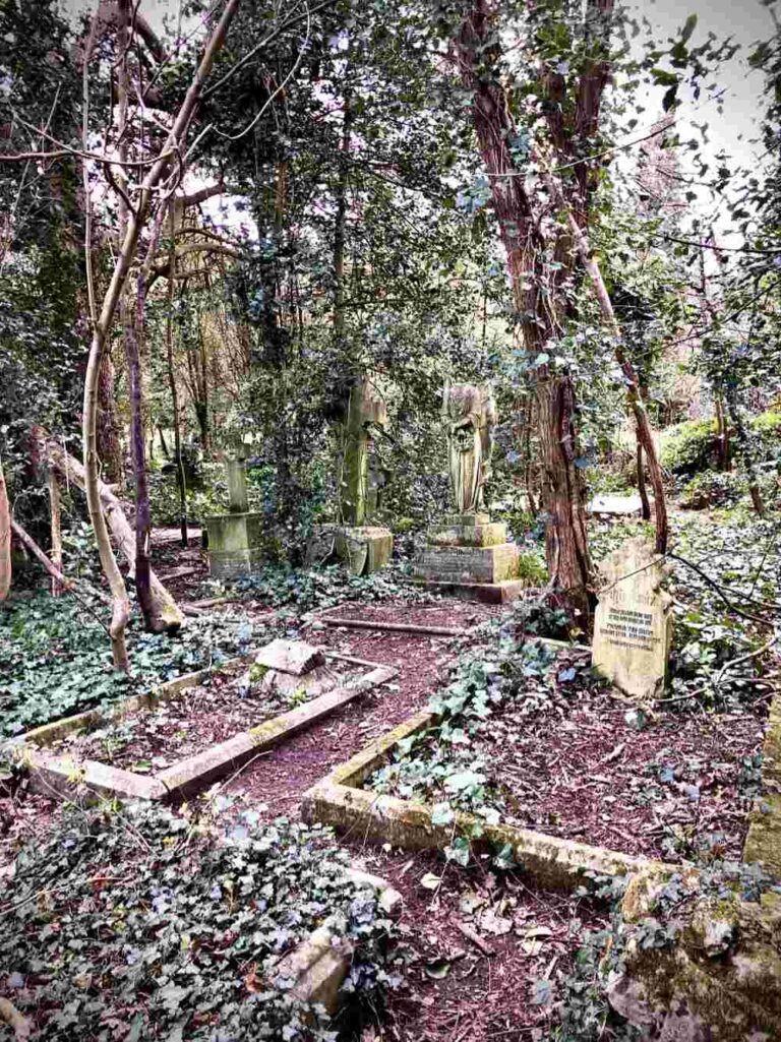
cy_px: 521
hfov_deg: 49.7
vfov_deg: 63.5
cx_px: 390
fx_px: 843
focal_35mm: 28
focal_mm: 4
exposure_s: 1/40
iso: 25
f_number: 1.8
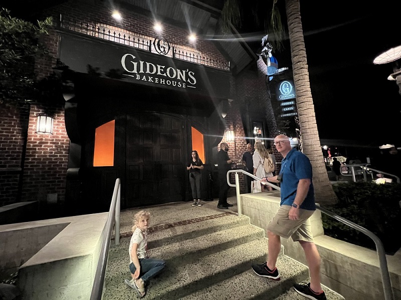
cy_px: 150
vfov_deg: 89.9
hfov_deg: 106.2
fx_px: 151
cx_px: 200
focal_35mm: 13
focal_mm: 1.57
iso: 1250
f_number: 1.8
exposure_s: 1/30
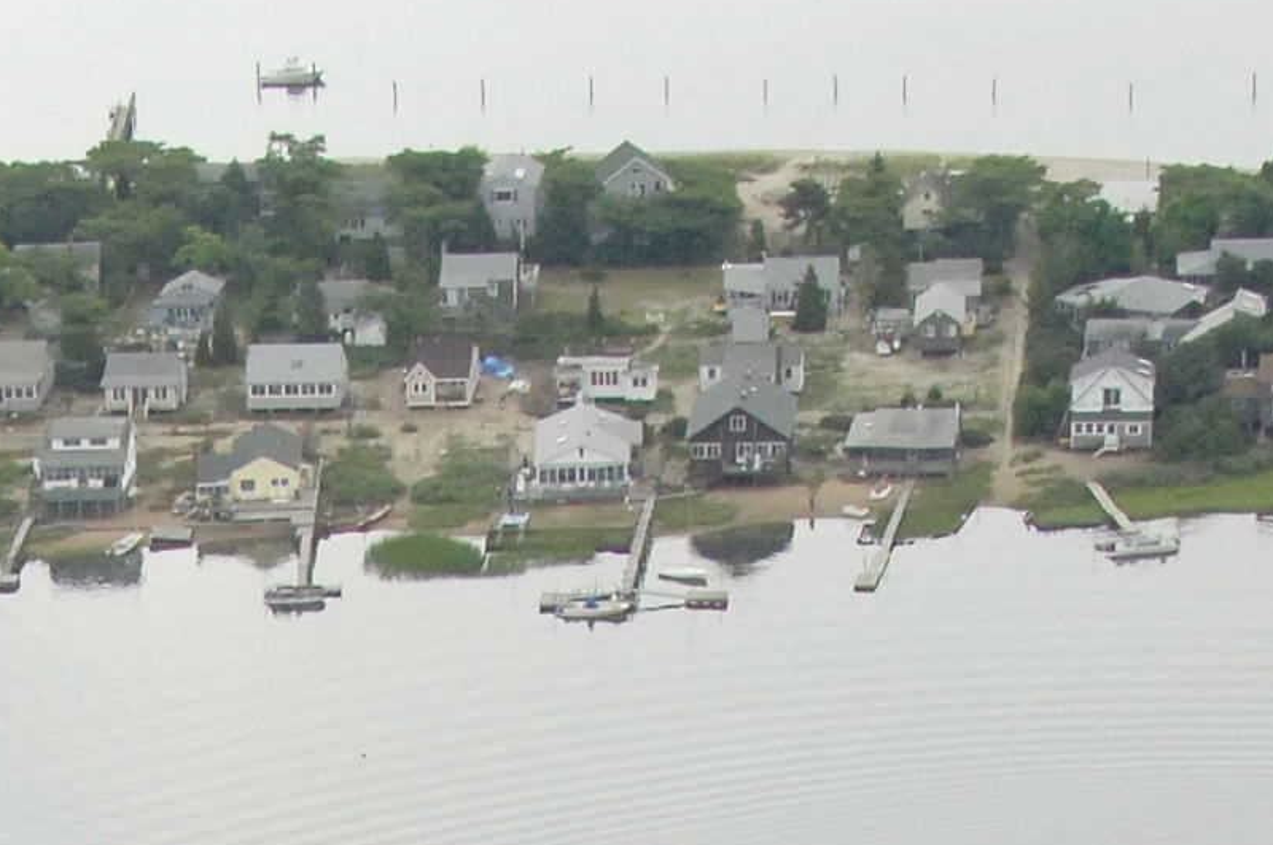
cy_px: 2142
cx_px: -194
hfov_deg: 10.5
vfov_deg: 6.7
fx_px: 6815
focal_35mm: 193
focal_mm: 24
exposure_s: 1/1000
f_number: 7.6
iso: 400
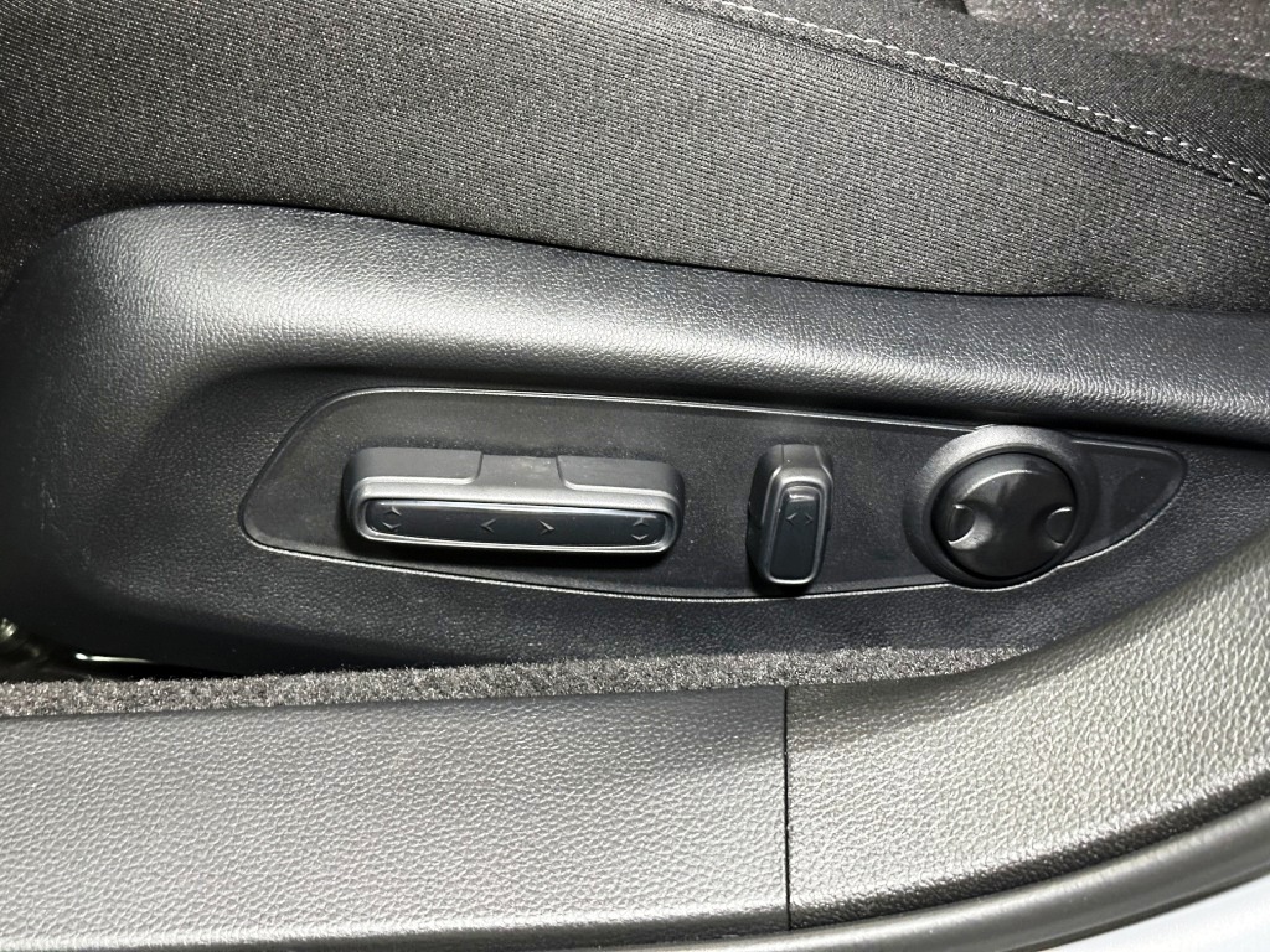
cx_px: 635
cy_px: 476
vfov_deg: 30.3
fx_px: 1761
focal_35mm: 48
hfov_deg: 39.7
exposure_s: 1/30
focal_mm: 6.86
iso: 640
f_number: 1.78
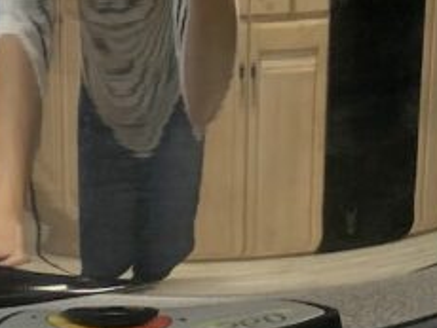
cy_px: 123
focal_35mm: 122
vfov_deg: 12.2
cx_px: 61
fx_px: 1542
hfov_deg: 16.0
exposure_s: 1/60
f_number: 1.8
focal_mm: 4.25
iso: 200
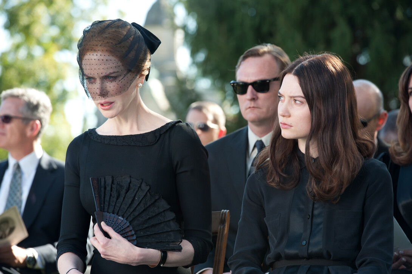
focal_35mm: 180
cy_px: 137
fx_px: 2058
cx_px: 206
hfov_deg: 11.4
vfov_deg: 7.6
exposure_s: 1/200
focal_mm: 180
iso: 400
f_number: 7.1
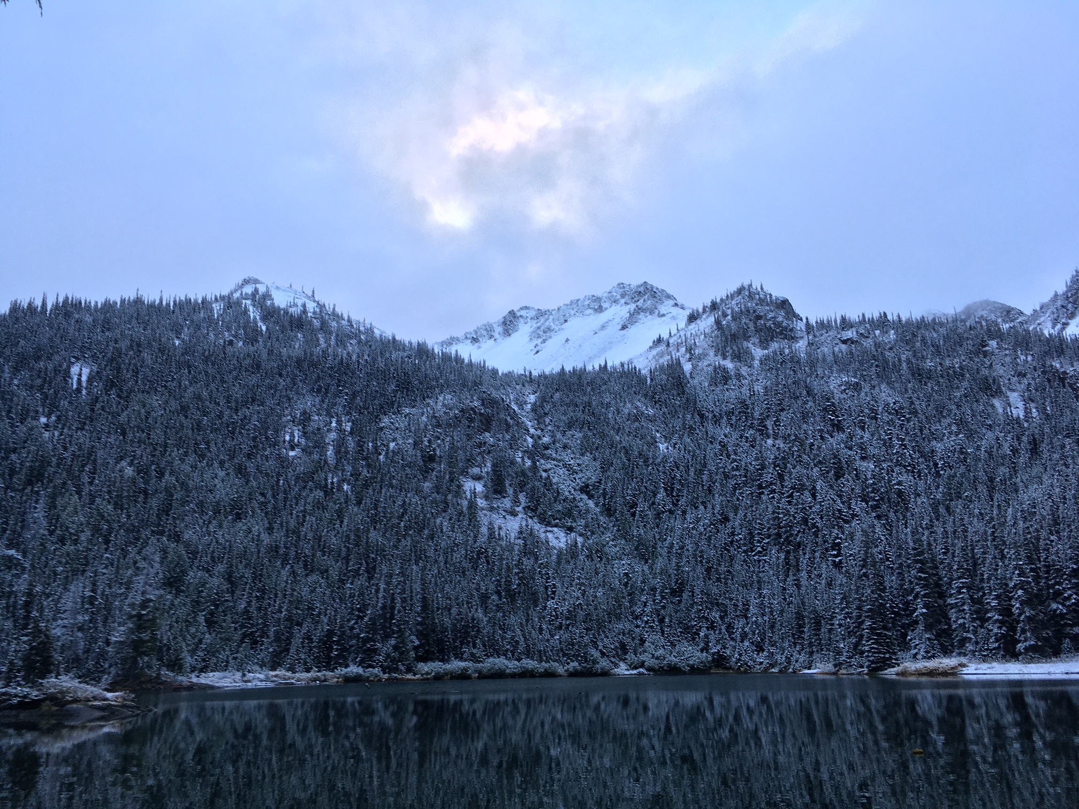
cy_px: 404
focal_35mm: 29
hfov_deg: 61.7
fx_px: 904
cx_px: 540
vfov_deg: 48.2
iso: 25
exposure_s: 1/60
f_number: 2.2
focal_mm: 4.15
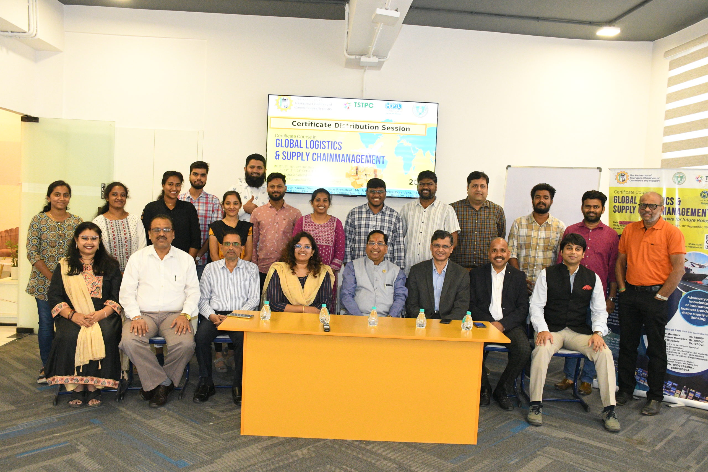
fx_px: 649
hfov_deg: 57.2
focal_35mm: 33
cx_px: 354
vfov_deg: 40.0
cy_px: 236
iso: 6400
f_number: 5.6
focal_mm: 22
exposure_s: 1/125
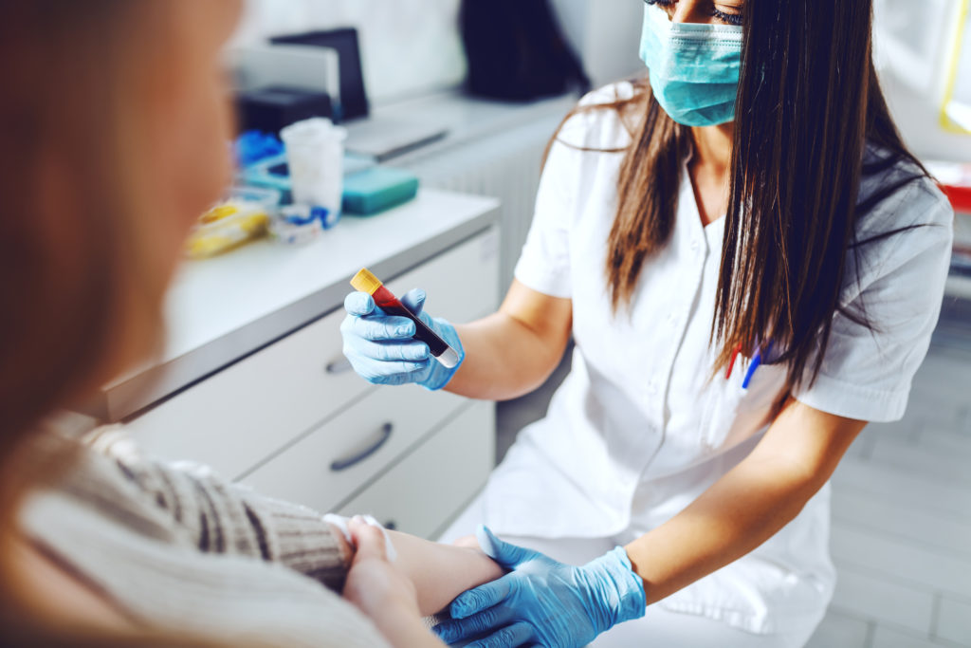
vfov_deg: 37.9
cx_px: 486
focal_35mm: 35
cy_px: 324
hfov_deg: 54.4
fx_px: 944
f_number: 2.5
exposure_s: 1/1250
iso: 200
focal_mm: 35
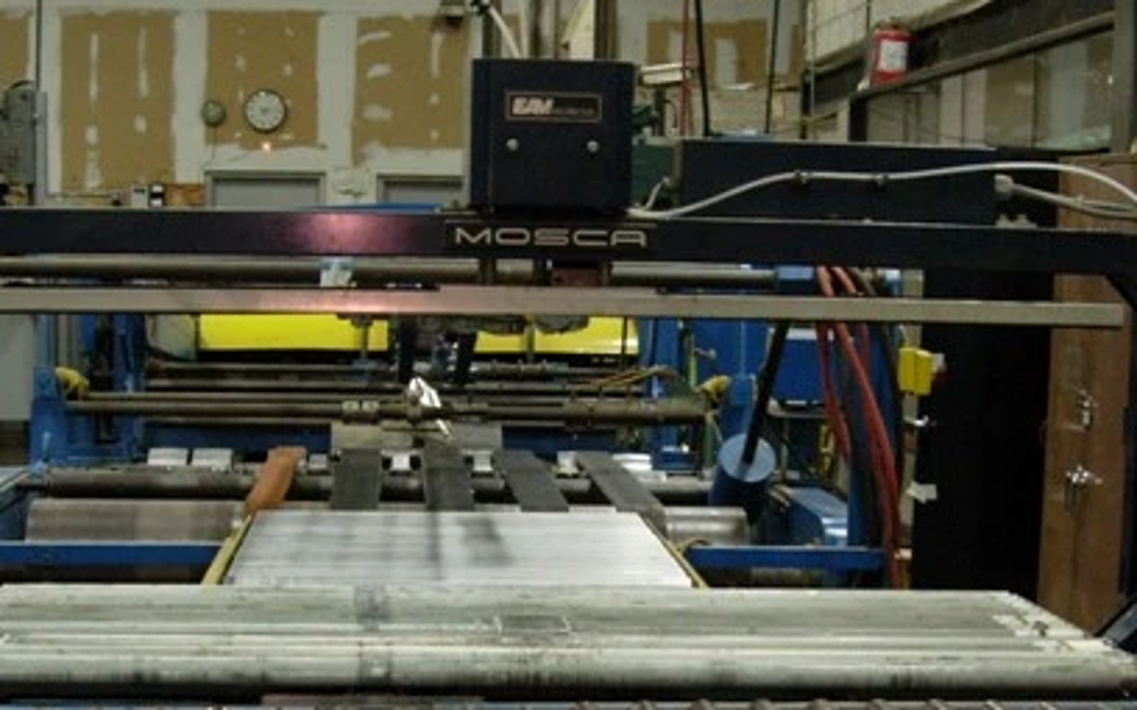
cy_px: 615
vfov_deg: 16.3
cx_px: 535
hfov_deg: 26.1
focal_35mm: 79
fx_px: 2448
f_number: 2.8
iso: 200
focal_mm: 7.8
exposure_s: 1/46.5
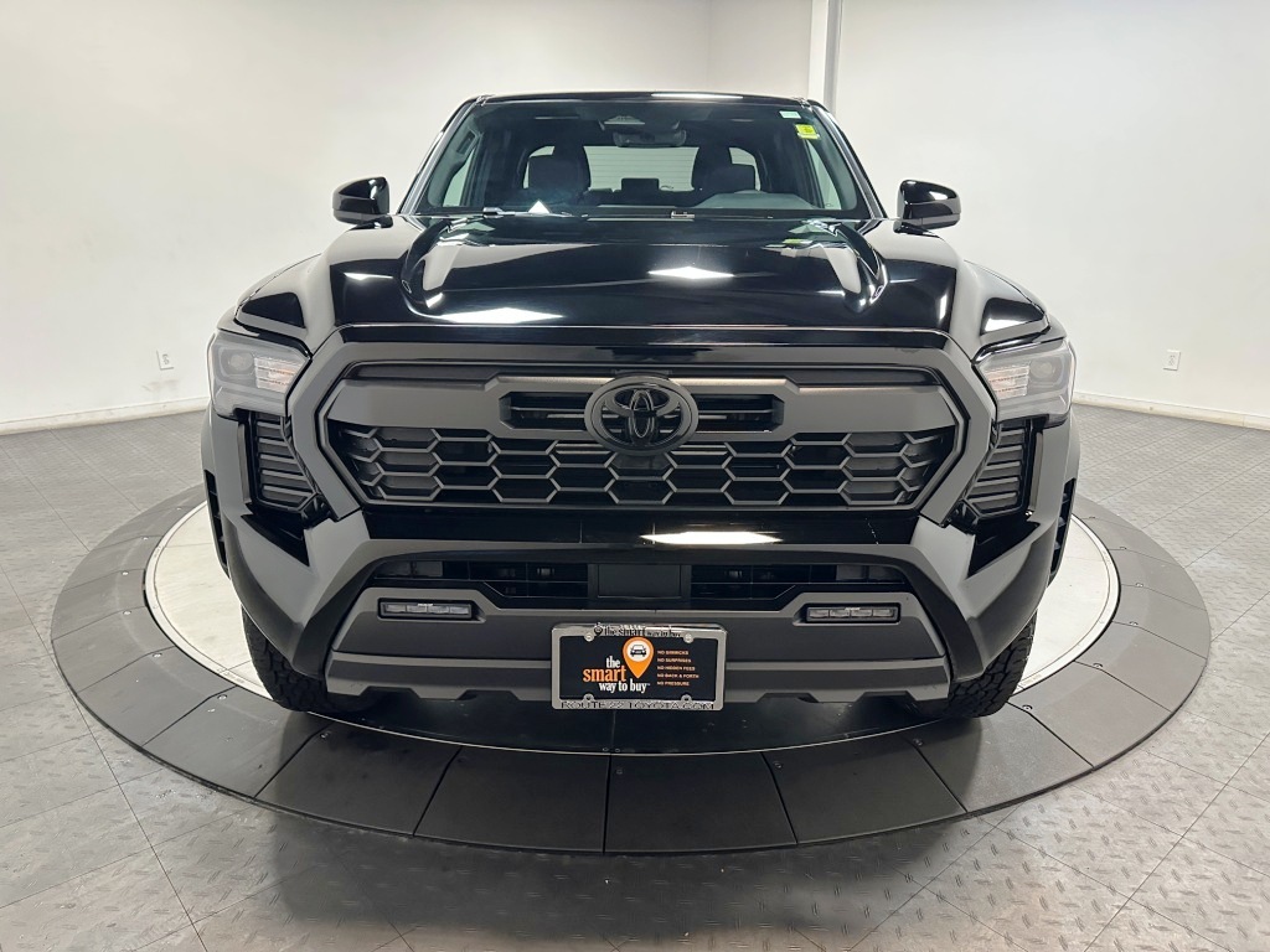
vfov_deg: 56.8
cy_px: 476
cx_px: 635
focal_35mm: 24
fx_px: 881
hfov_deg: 71.6
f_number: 1.78
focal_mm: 6.86
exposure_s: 1/60
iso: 640
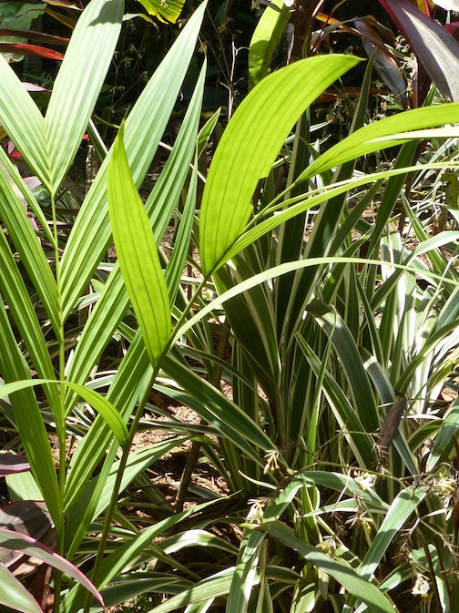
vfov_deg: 32.7
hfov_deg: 24.5
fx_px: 1044
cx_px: 112
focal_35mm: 59
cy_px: 307
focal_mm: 6.3
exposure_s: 1/320
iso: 100
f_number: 4
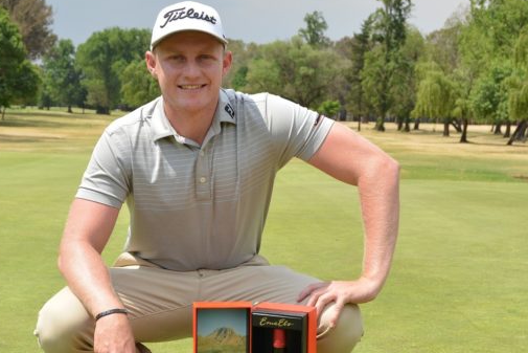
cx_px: 202
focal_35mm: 76
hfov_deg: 26.6
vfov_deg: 17.9
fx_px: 1115
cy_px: 247
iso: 400
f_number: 6.3
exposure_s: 1/1000
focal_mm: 32
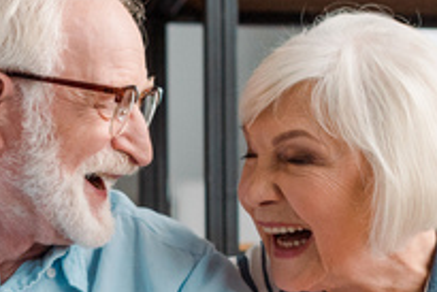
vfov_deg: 6.7
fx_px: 2490
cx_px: -162
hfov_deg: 9.8
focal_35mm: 205
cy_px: 337
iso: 640
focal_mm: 50
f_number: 3.2
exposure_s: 1/100
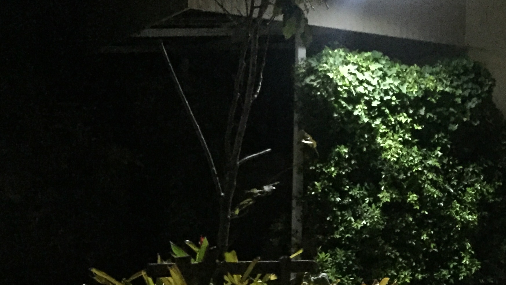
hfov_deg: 33.4
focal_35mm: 59
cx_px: 463
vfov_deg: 20.2
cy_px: 228
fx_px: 792
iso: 2000
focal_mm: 4.15
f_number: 2.2
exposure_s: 1/17
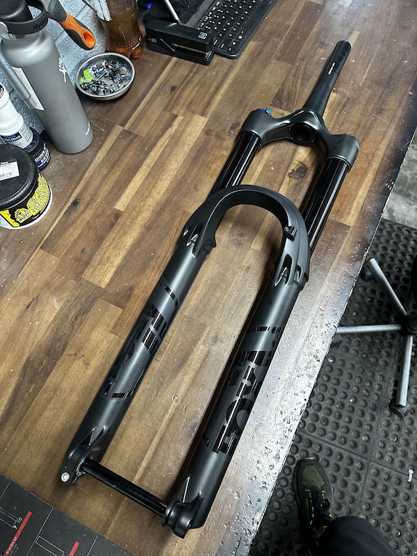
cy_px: 278
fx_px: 385
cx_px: 208
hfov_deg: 56.8
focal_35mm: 24
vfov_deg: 71.6
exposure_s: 1/60
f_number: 1.78
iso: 500
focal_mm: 6.86
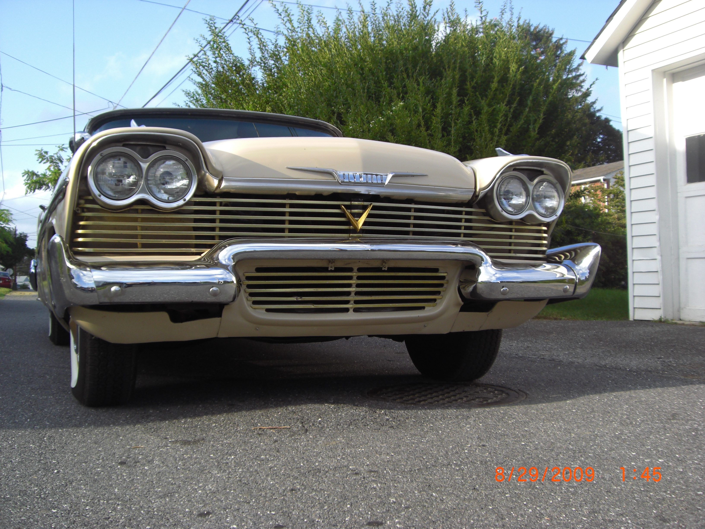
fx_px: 774
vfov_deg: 37.7
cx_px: 352
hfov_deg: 49.0
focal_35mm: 38
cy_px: 264
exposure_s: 1/400
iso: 64
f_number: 2.7
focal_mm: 6.2
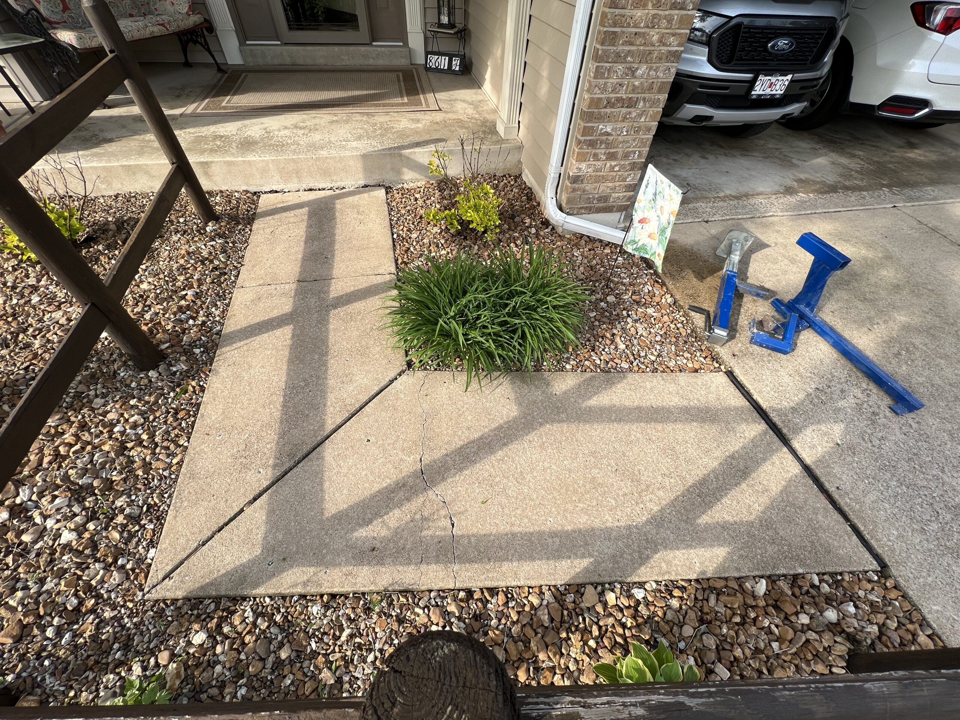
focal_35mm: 13
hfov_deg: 106.2
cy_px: 360
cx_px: 480
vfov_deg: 89.9
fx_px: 361
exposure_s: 1/652
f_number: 1.8
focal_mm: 1.57
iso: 32
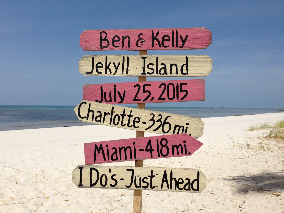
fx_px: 271
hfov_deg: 55.4
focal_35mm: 33
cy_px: 106
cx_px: 142
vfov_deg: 42.9
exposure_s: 1/3623
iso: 50
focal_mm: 4.12
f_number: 2.4
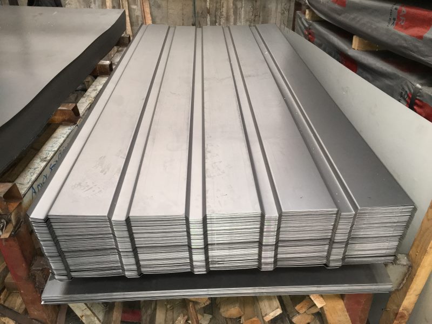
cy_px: 162
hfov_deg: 61.7
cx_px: 216
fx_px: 362
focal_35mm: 29
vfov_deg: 48.2
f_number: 2.2
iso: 160
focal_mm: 4.15
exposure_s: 1/33
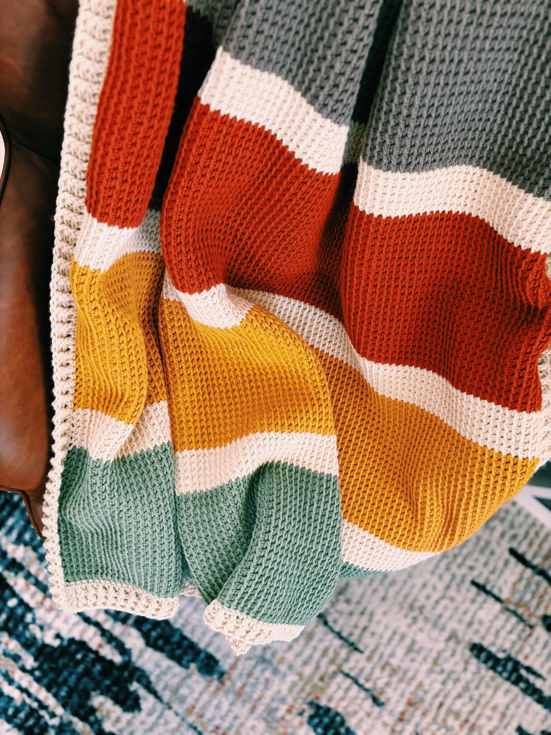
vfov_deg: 67.3
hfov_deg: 53.1
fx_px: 552
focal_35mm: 26
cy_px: 368
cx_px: 276
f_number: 1.6
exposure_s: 1/60
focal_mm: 5.96
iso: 250
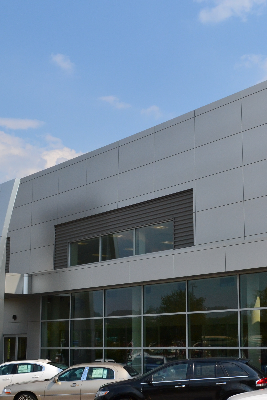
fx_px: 567
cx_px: 222
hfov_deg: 25.9
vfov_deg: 38.8
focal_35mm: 51
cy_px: 225
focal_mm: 18
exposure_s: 1/500
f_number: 11
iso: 360
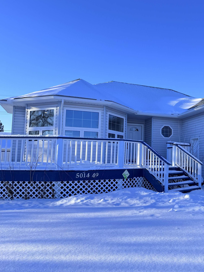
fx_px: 267
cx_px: 184
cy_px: 134
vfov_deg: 54.0
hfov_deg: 38.8
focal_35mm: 34
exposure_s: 1/980
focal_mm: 6.76
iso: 80
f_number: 1.78
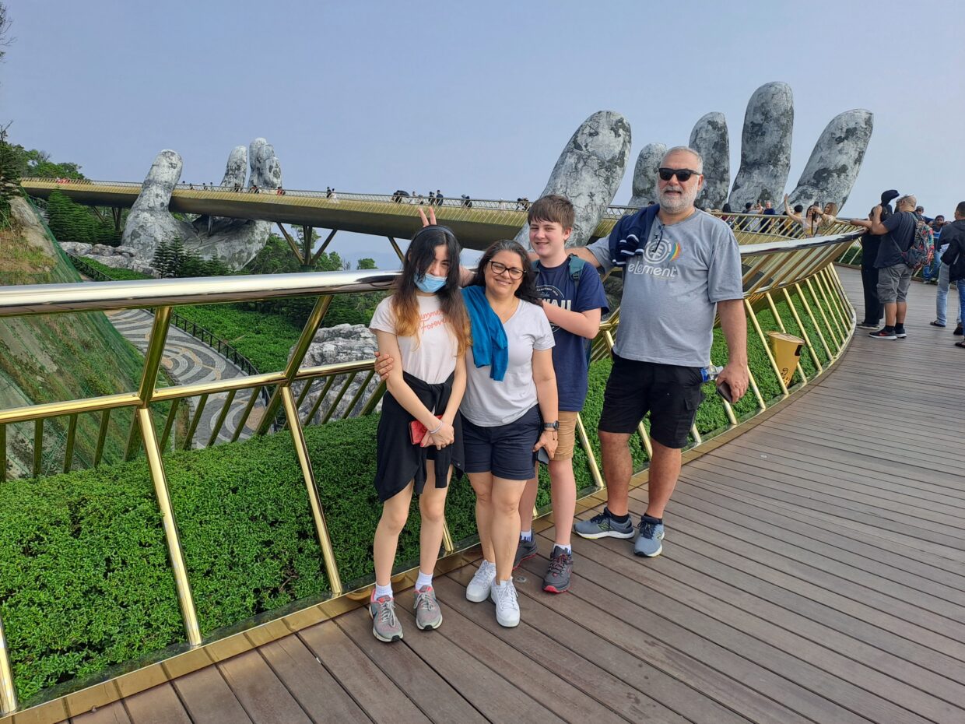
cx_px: 482
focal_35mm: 25
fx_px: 697
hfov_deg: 69.4
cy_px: 362
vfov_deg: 54.9
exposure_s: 1/1168
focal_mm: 4.65
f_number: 1.8
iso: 32
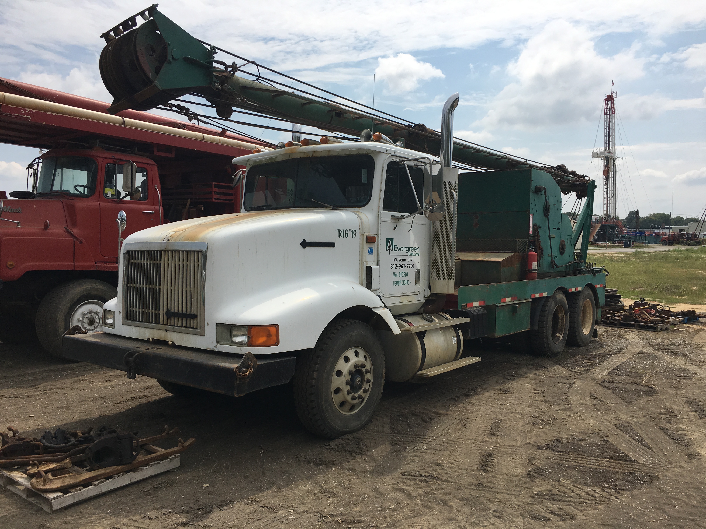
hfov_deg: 61.7
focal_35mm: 29
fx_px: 591
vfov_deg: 48.2
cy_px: 264
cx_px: 353
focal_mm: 4.15
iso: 25
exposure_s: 1/3344
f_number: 2.2
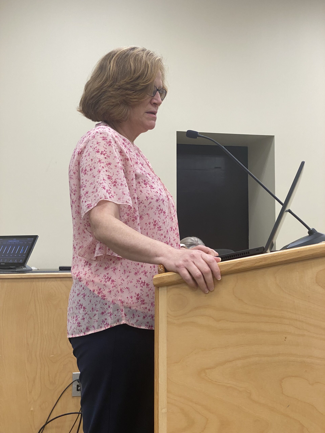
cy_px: 216
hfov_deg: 28.0
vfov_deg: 36.8
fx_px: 651
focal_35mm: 52
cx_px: 162
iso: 80
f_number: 2
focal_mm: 6
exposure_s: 1/60
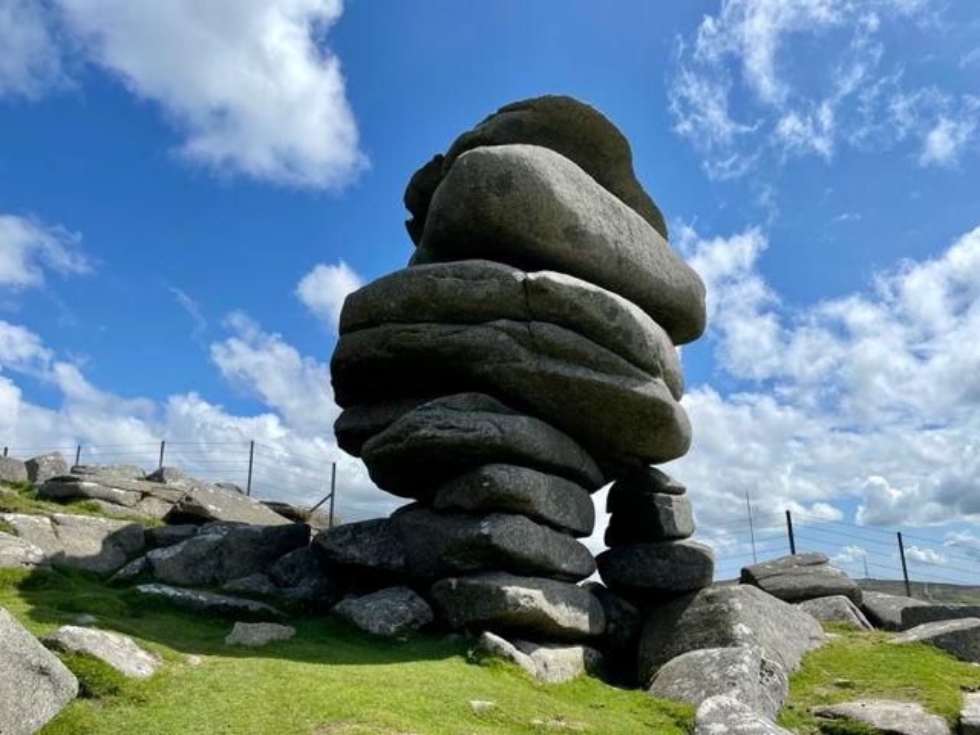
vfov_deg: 53.1
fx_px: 736
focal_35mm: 26
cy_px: 368
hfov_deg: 67.3
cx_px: 490
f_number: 1.6
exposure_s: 1/5556
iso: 32
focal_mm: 4.2
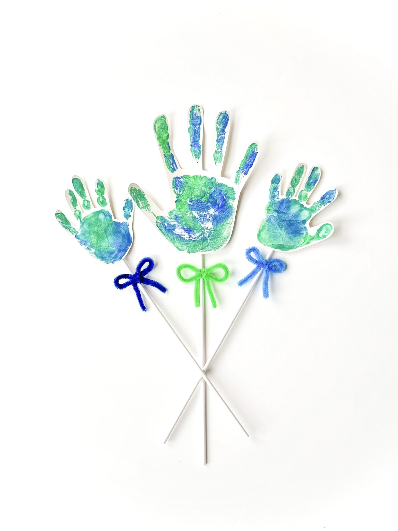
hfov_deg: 30.3
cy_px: 266
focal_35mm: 48
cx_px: 199
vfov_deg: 39.7
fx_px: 736
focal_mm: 6.86
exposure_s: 1/105
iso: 125
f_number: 1.8
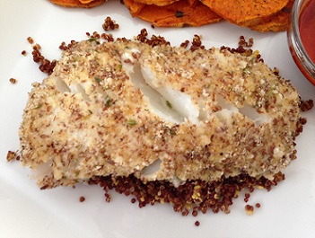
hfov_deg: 55.2
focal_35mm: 33
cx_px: 158
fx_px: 301
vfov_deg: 43.1
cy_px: 119
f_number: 2.4
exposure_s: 1/20
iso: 125
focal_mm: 4.12
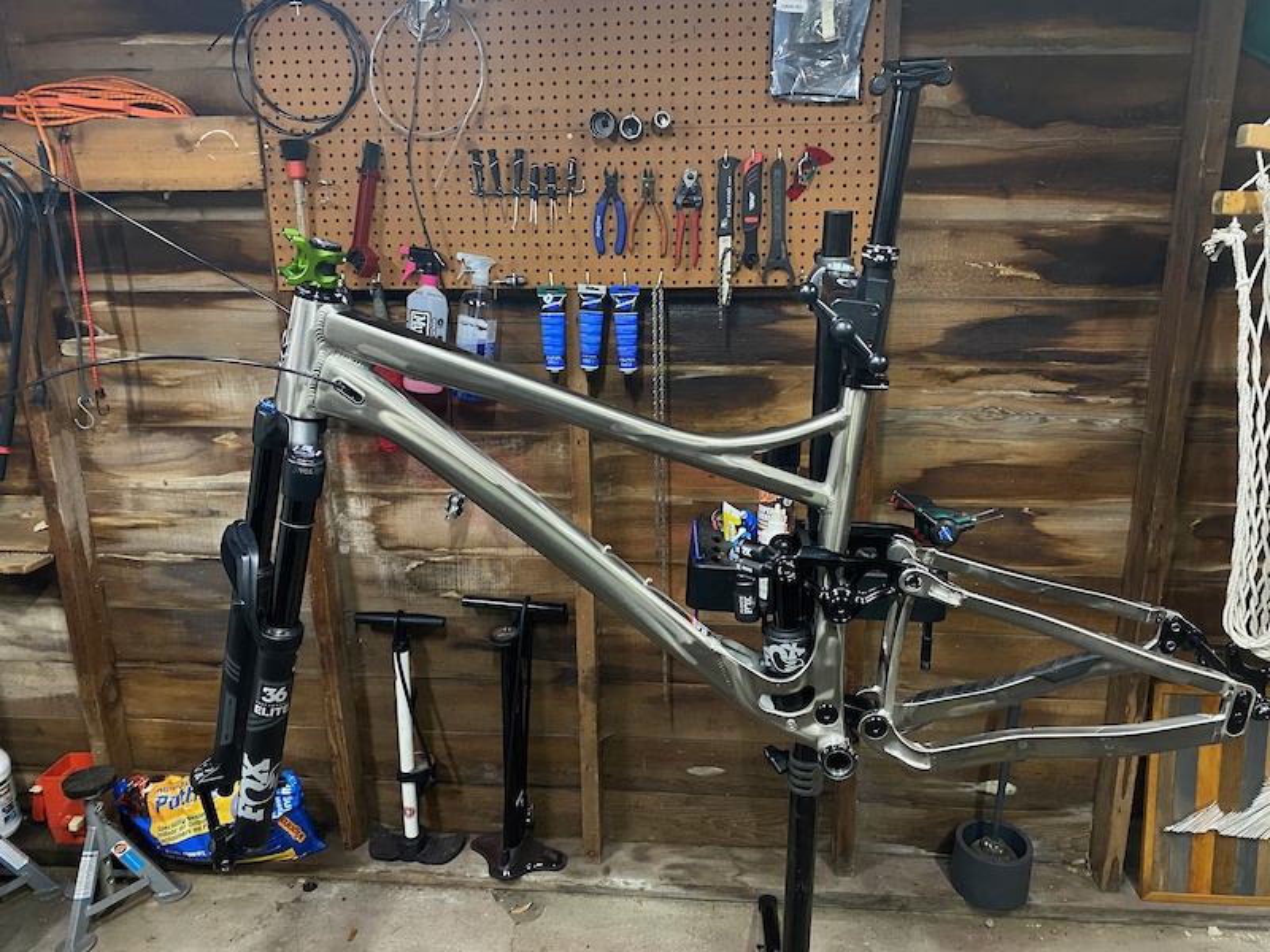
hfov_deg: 67.3
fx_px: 954
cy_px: 476
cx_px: 635
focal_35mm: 26
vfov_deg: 53.1
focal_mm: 4.25
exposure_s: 1/60
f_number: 1.8
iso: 250
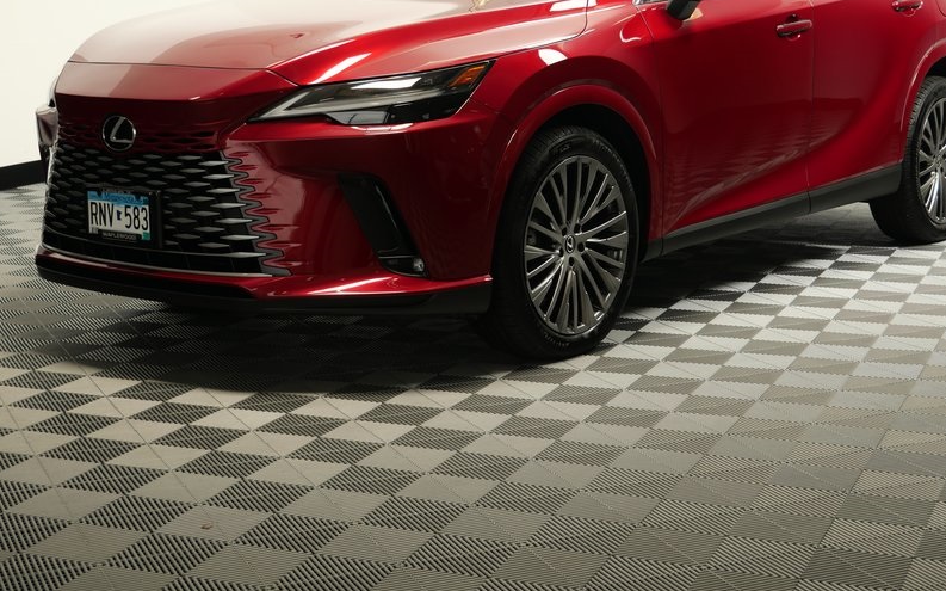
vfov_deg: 20.4
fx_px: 1624
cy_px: 134
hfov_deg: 32.5
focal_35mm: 63
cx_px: 525
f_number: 4.5
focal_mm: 23
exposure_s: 1/100
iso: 200
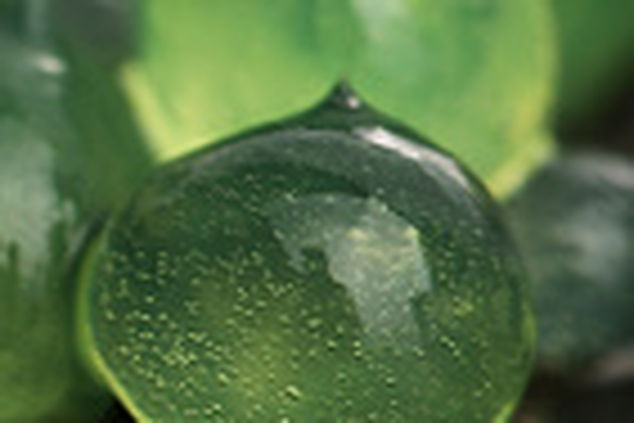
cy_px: 223
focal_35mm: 379
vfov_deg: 3.6
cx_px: -454
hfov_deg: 5.4
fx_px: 6674
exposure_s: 1/60
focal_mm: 105
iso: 100
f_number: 14
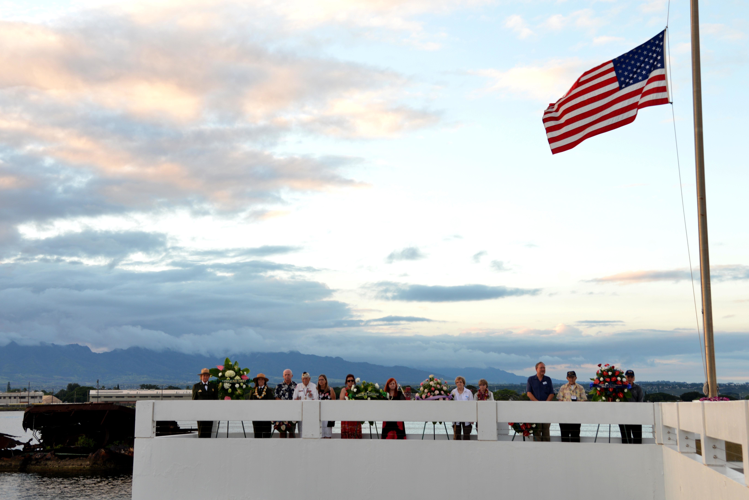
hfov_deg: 38.1
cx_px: 336
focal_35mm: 52
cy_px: 244
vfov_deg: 26.0
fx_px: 1082
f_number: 5
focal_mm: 46
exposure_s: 1/160
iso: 320
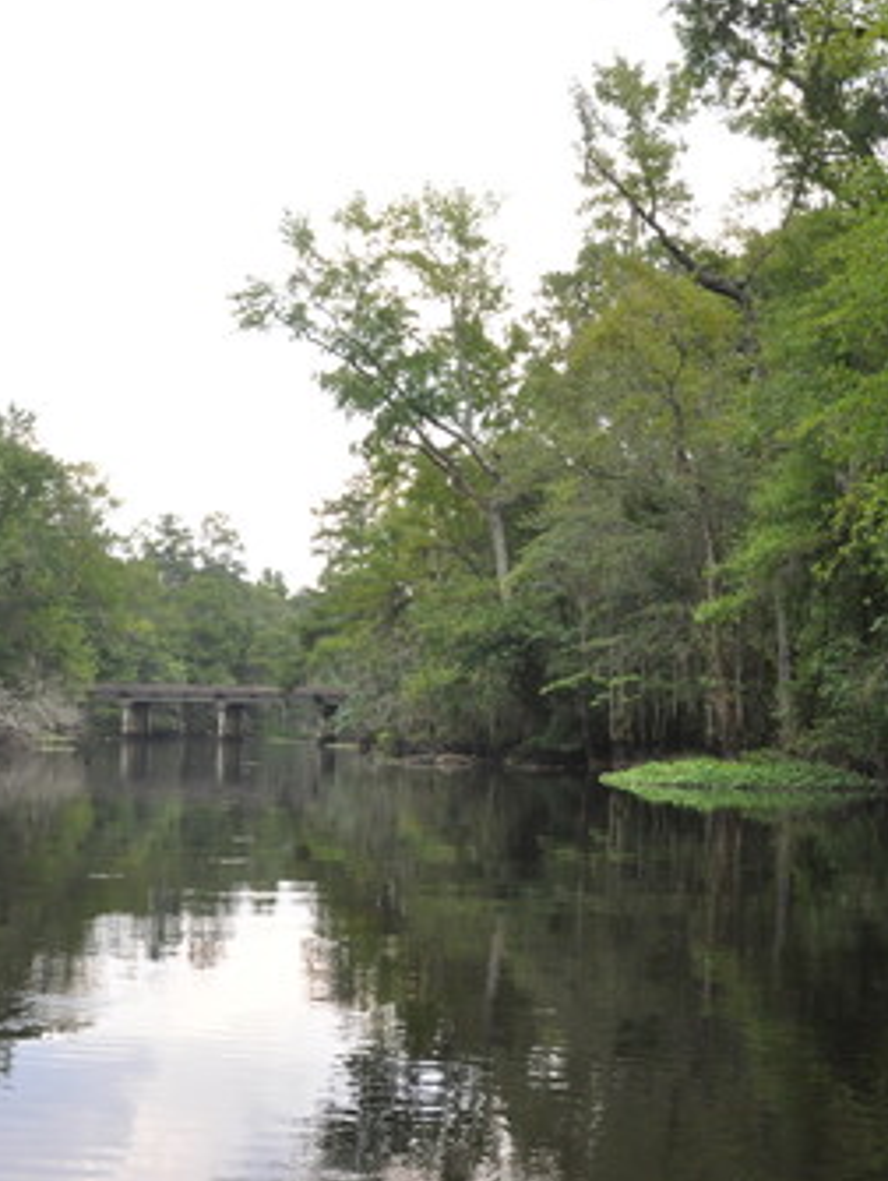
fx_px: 1502
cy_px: 557
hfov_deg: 32.8
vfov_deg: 42.9
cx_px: 351
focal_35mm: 44
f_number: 11
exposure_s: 1/125
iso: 800
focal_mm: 18
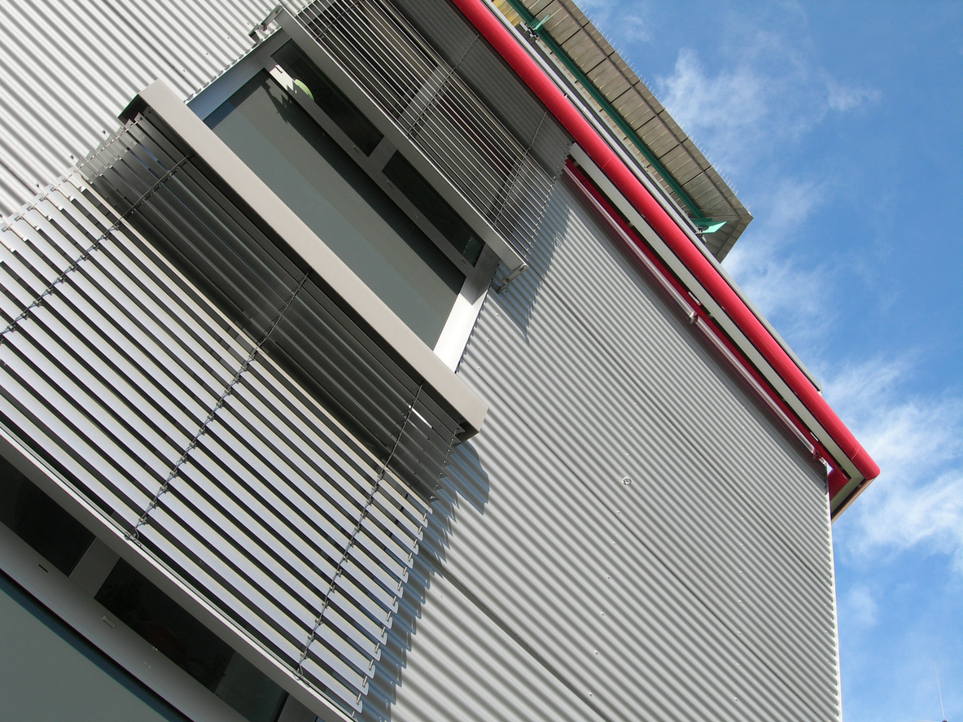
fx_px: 1057
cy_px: 361
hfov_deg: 49.0
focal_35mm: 38
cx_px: 482
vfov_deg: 37.7
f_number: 4.8
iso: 50
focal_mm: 7.8
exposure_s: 1/284
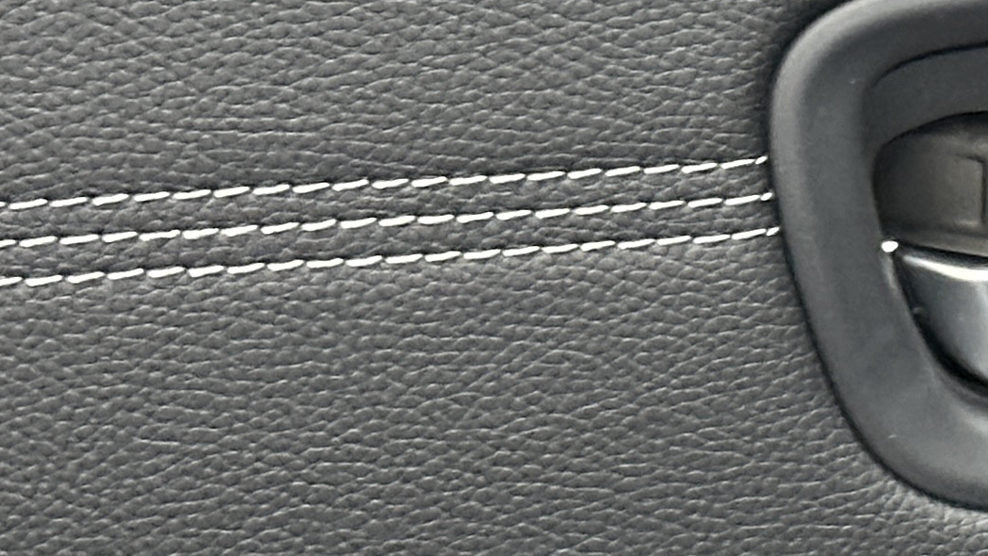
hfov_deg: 10.5
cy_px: 586
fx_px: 5266
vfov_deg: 6.0
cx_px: 1269
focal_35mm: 201
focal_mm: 6.86
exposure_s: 1/30
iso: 640
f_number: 1.78
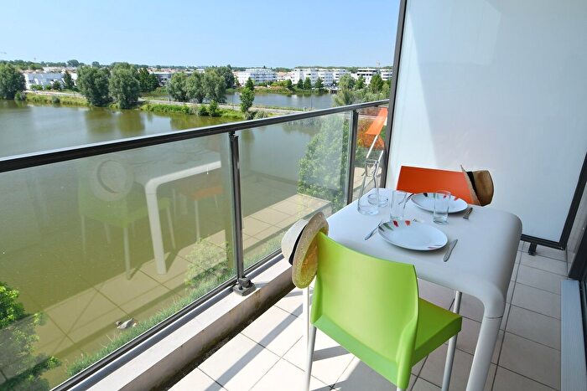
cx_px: 294
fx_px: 342
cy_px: 196
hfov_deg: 81.2
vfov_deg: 59.5
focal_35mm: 21
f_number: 8
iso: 100
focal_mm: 14
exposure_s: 1/60
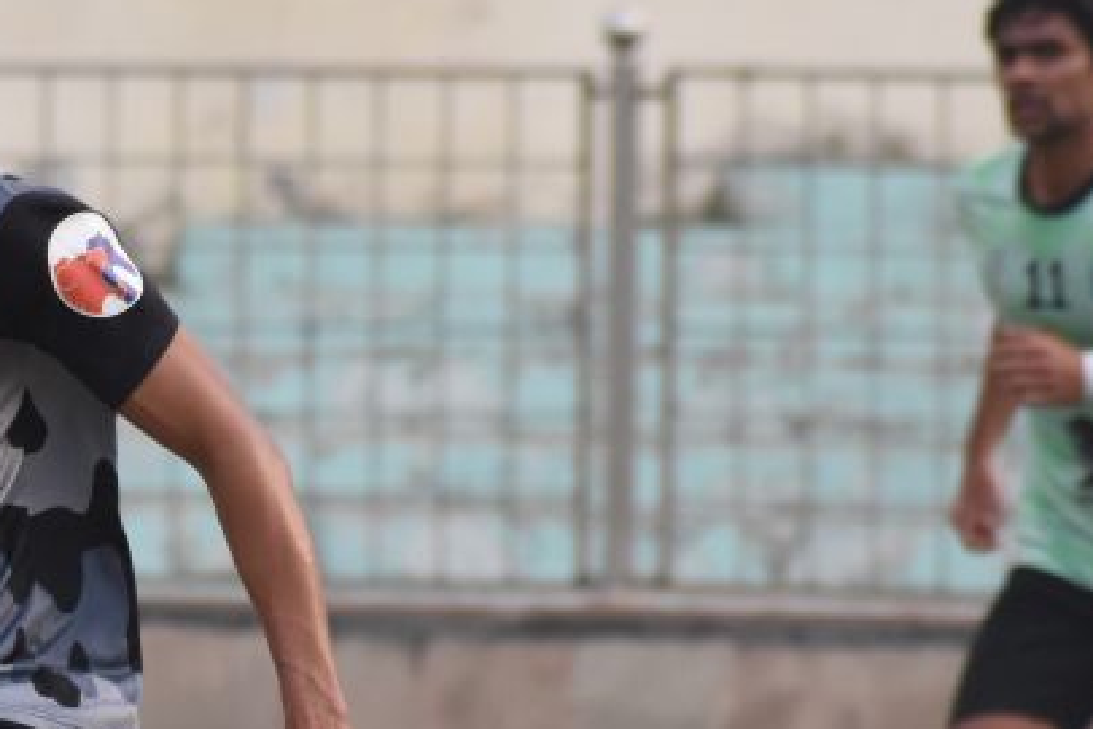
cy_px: 584
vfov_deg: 1.3
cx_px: -552
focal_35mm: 1052
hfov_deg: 2.0
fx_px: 31949
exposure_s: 1/1250
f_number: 5.3
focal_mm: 190
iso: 800
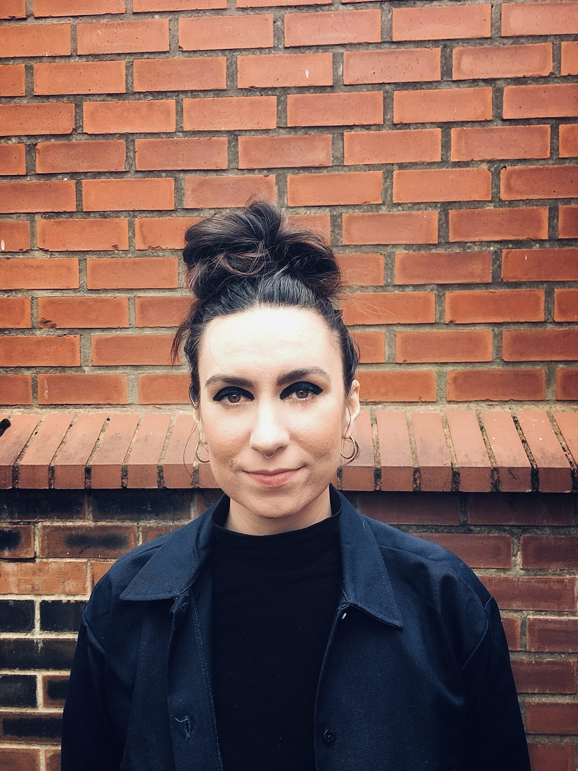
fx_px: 646
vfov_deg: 61.7
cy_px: 386
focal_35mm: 29
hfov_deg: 48.2
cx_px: 289
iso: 25
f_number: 2.2
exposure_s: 1/100
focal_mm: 4.15
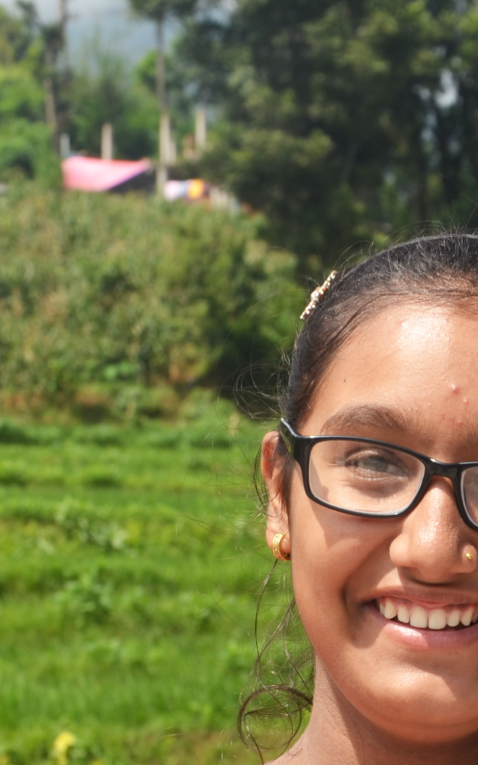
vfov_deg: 10.2
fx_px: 4294
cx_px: 391
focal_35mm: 206
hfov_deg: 6.4
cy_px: 541
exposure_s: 1/200
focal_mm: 48
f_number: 7.1
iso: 100
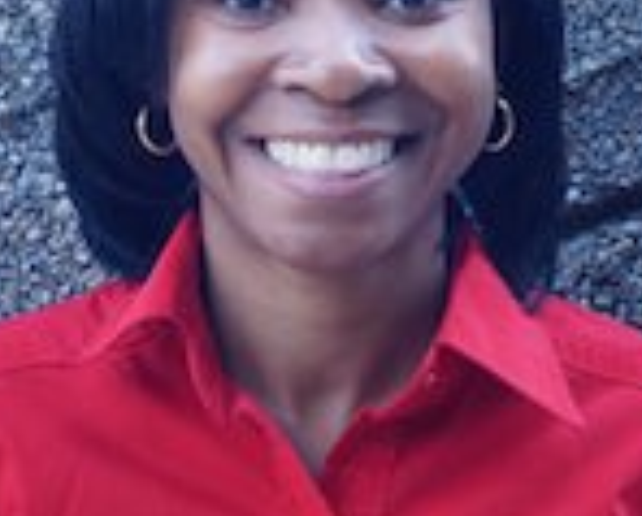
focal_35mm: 214
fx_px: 4074
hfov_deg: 9.0
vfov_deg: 7.2
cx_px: 317
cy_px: 137
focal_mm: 50
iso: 100
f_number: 5.6
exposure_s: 1/80
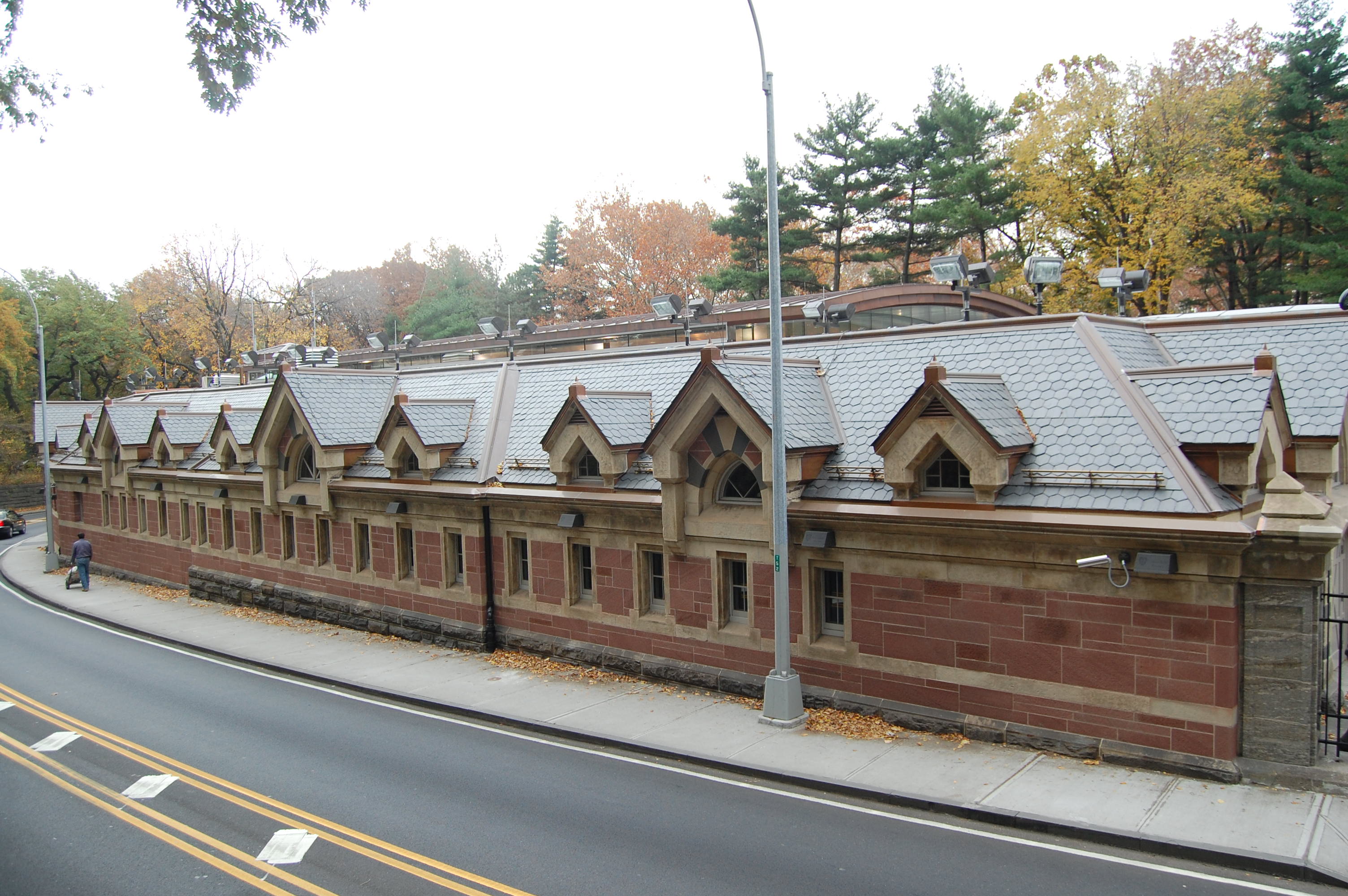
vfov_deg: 47.8
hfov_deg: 67.4
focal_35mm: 27
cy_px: 448
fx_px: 1010
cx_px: 674
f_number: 4.5
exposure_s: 1/80
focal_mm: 18
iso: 400
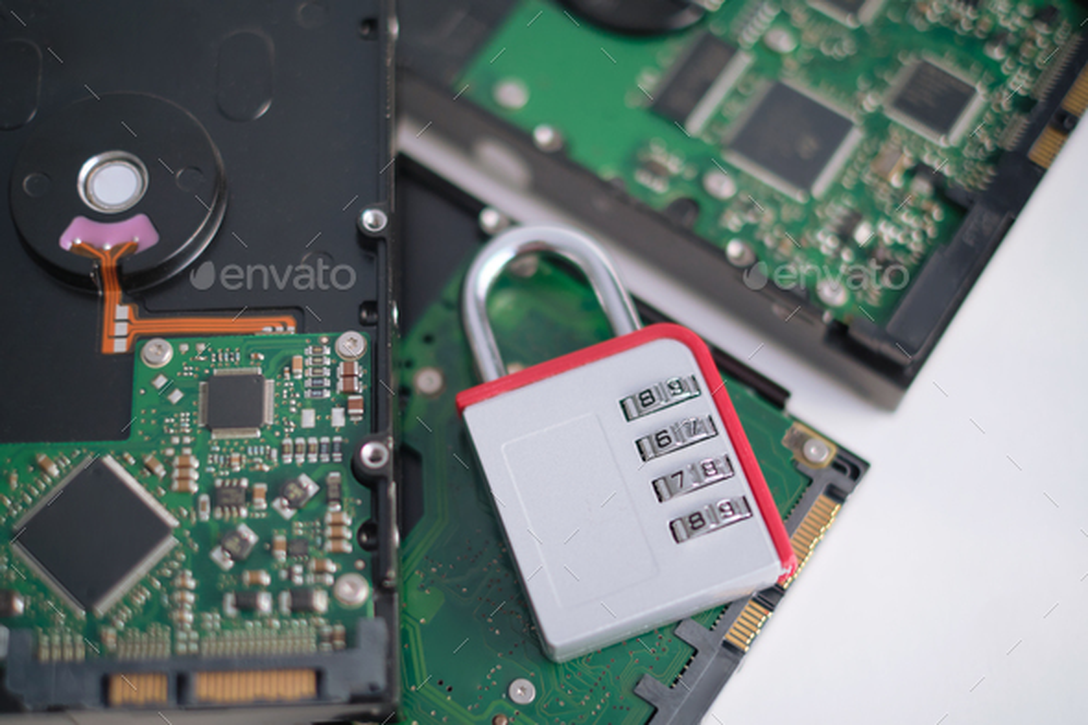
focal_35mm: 53
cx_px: 544
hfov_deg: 37.5
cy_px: 362
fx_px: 1601
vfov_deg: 25.5
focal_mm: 35
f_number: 1.4
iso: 250
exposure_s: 1/125
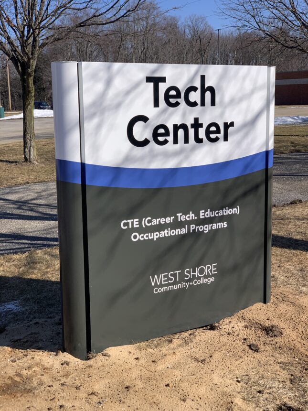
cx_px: 154
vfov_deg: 36.8
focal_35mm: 52
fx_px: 617
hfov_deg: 28.0
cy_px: 206
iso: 16
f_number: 2.4
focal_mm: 6
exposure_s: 1/1653
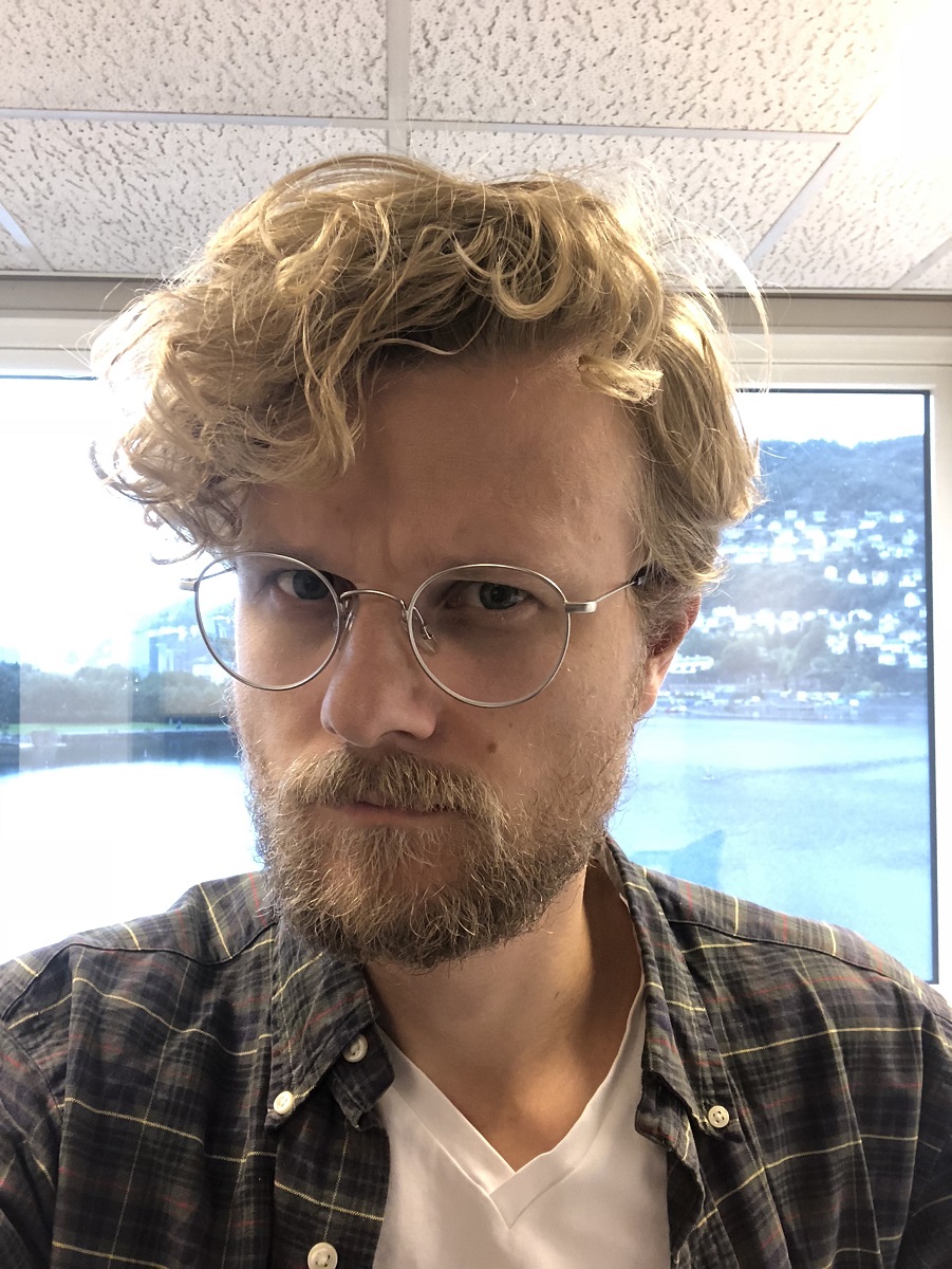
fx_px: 1173
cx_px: 476
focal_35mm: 32
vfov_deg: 56.8
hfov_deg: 44.2
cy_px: 634
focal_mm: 2.87
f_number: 2.2
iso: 200
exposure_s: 1/50
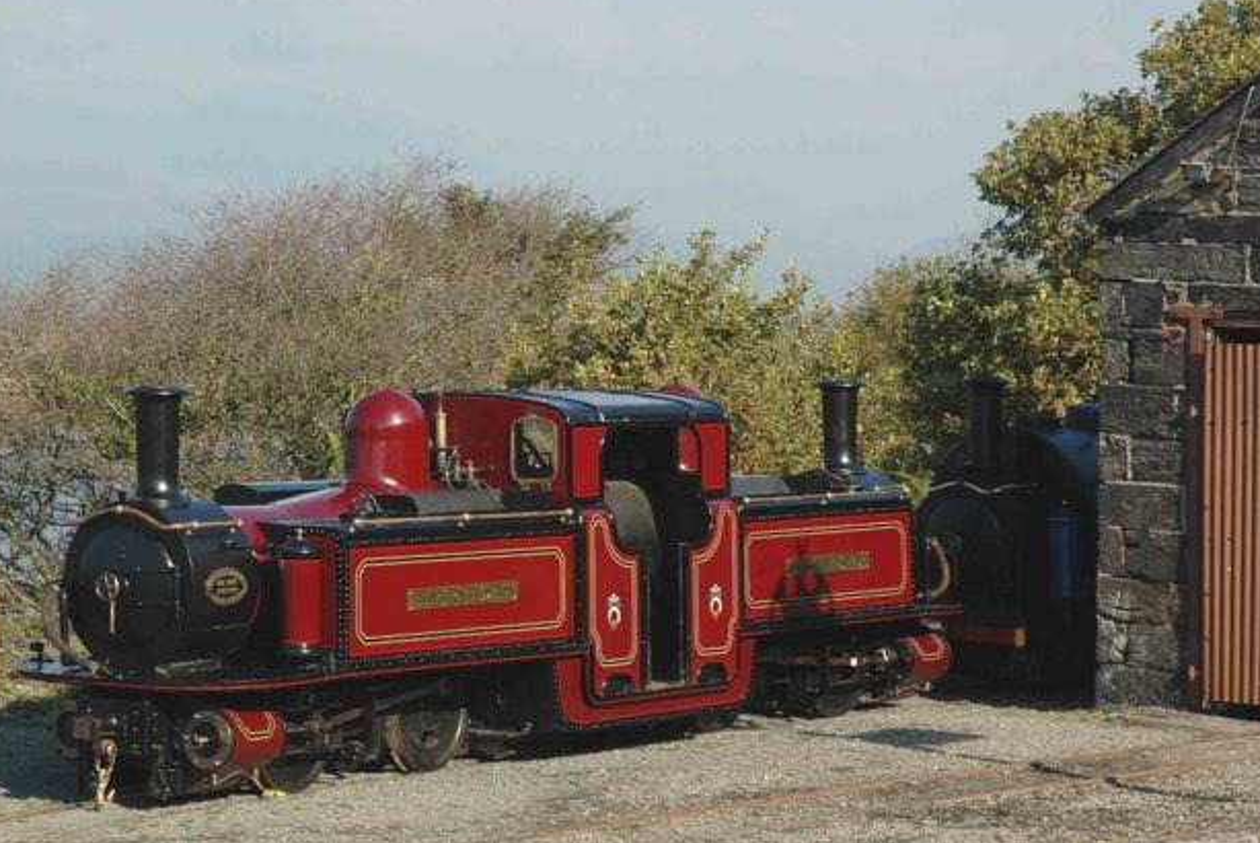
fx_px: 4169
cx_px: 481
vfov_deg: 11.5
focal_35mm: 119
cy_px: 432
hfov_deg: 17.2
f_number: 8
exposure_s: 1/250
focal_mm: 60
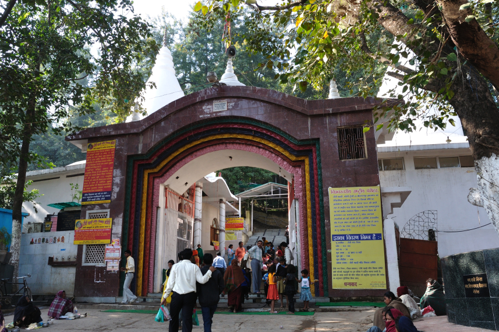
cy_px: 184
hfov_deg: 65.4
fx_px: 388
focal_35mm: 28
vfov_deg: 46.2
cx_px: 229
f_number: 8
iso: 200
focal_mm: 16
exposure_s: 1/60
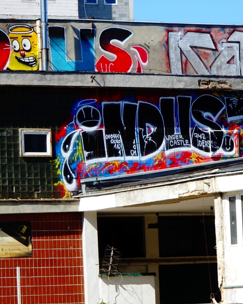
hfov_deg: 7.2
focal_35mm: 214
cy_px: 152
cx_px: 153
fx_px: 1923
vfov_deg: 9.0
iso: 80
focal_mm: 26.12
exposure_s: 1/320
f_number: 5.6
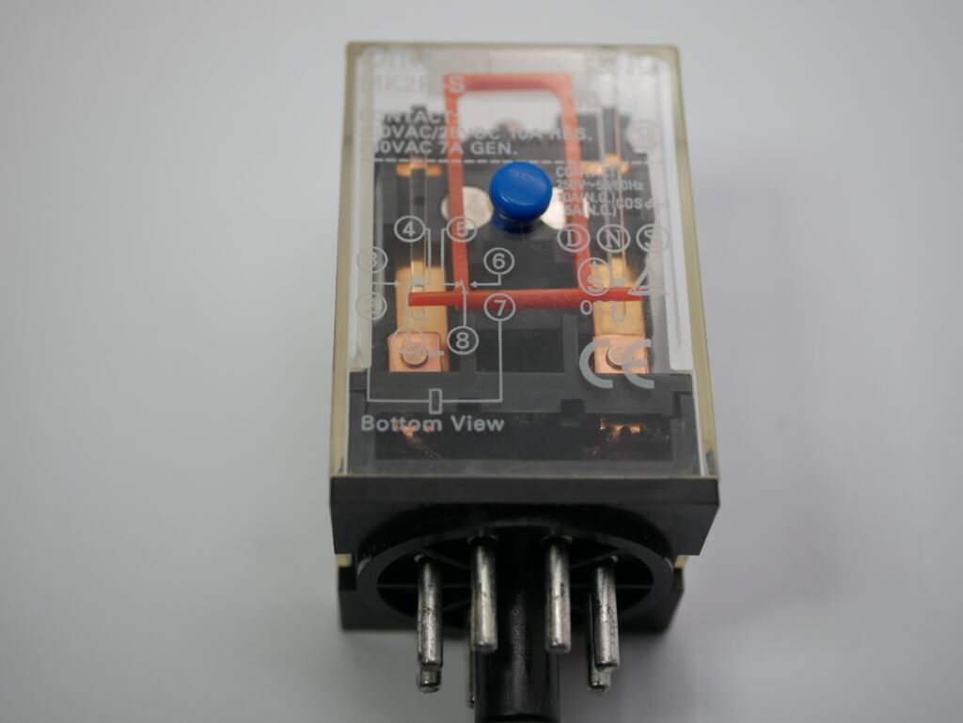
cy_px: 362
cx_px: 482
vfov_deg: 24.4
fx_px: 1670
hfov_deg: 32.2
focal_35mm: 60
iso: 200
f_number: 3.5
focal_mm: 30
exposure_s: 1/160
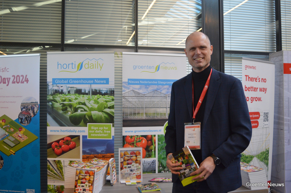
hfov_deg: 53.2
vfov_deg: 36.8
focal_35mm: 36
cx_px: 146
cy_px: 96
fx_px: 291
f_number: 4
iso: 800
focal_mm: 24
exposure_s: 1/125
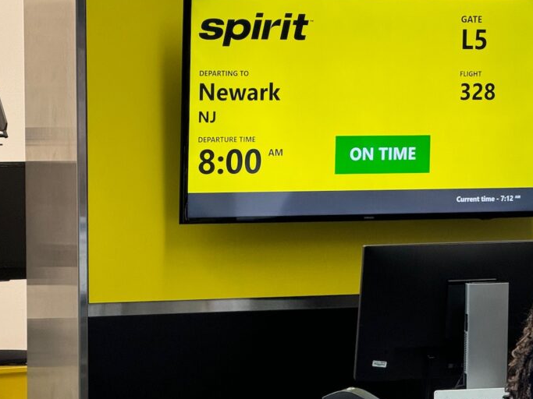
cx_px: 314
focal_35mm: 180
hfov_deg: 11.0
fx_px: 2771
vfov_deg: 8.2
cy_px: 142
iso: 250
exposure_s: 1/60
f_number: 2.8
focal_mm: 15.66
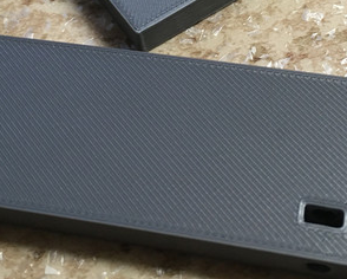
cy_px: -33
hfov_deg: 23.2
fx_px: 843
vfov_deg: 18.0
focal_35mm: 82
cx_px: 199
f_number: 2.2
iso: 125
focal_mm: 4.15
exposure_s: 1/33
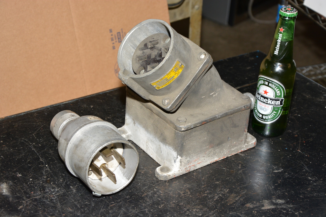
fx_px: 679
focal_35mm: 75
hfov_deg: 27.0
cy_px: 108
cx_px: 163
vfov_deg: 18.2
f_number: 7.1
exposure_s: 1/60
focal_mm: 50
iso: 800
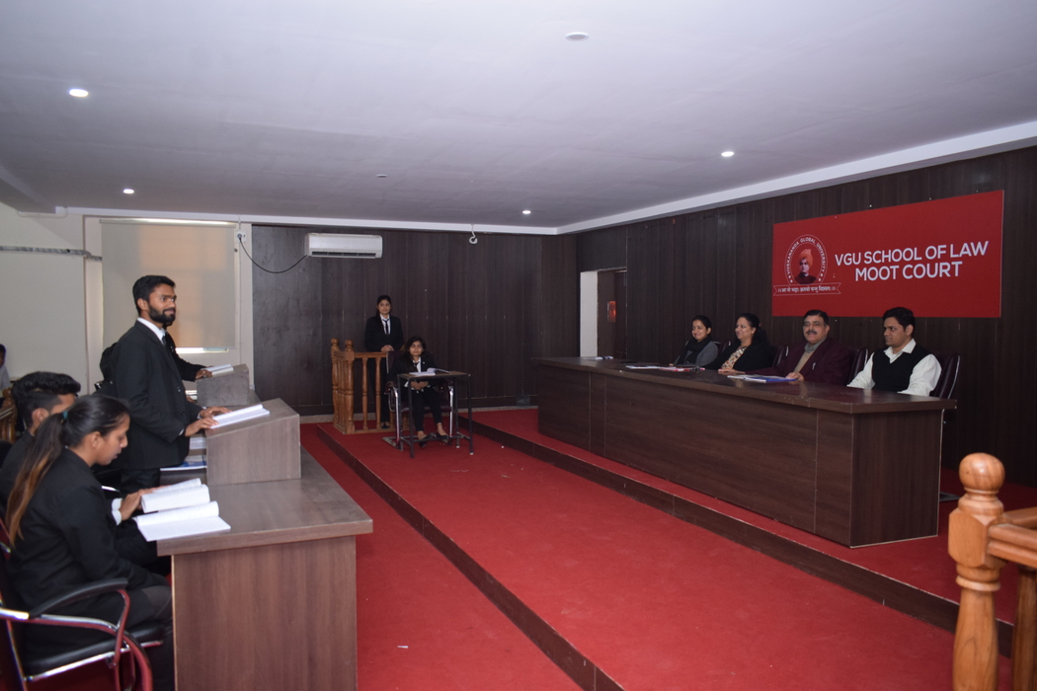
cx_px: 518
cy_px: 346
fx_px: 778
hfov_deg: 67.4
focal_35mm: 27
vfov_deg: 47.9
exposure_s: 1/100
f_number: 3.5
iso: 800
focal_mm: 18
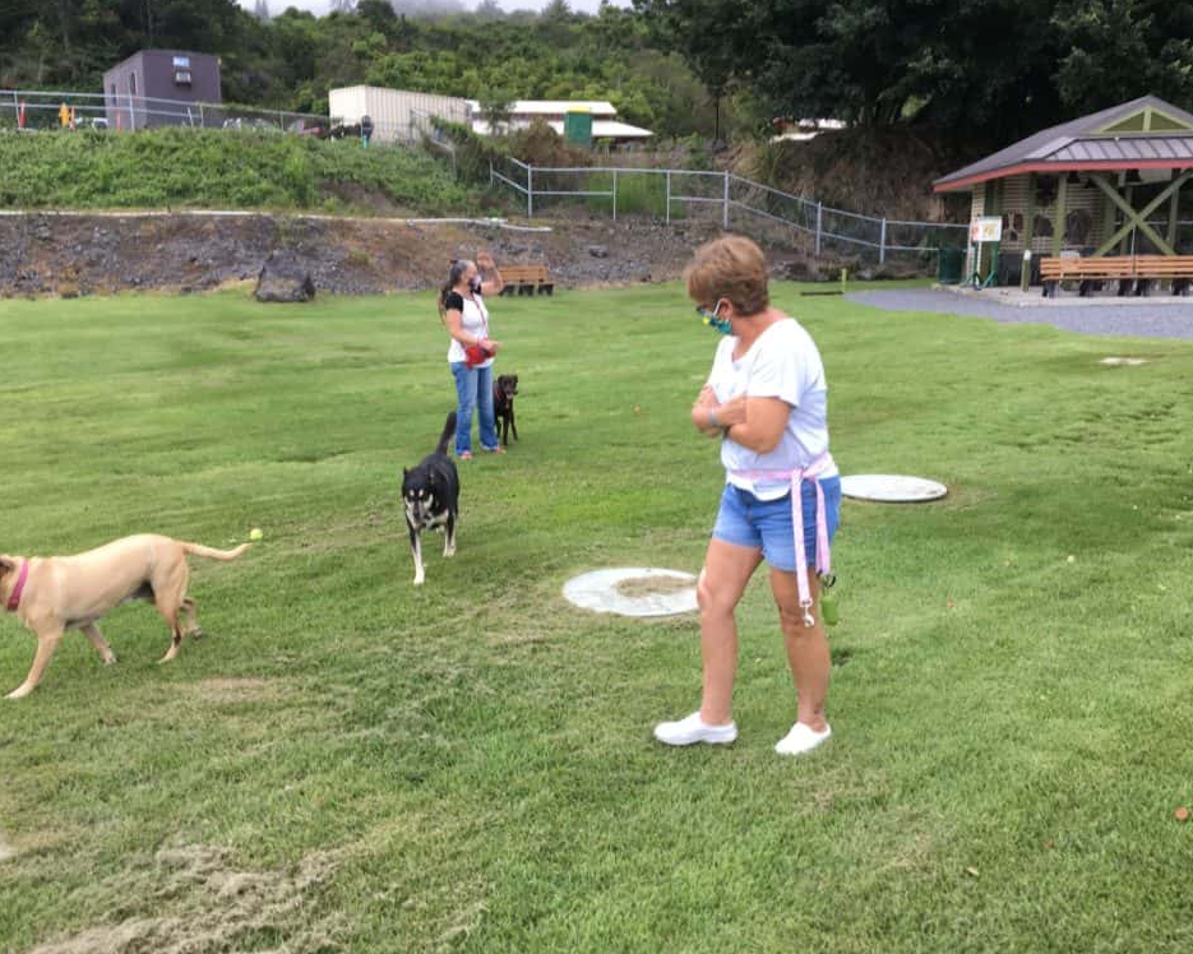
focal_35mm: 31
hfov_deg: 57.1
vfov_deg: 47.1
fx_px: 1095
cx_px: 549
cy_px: 485
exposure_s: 1/120
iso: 32
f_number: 2.2
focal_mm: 4.15
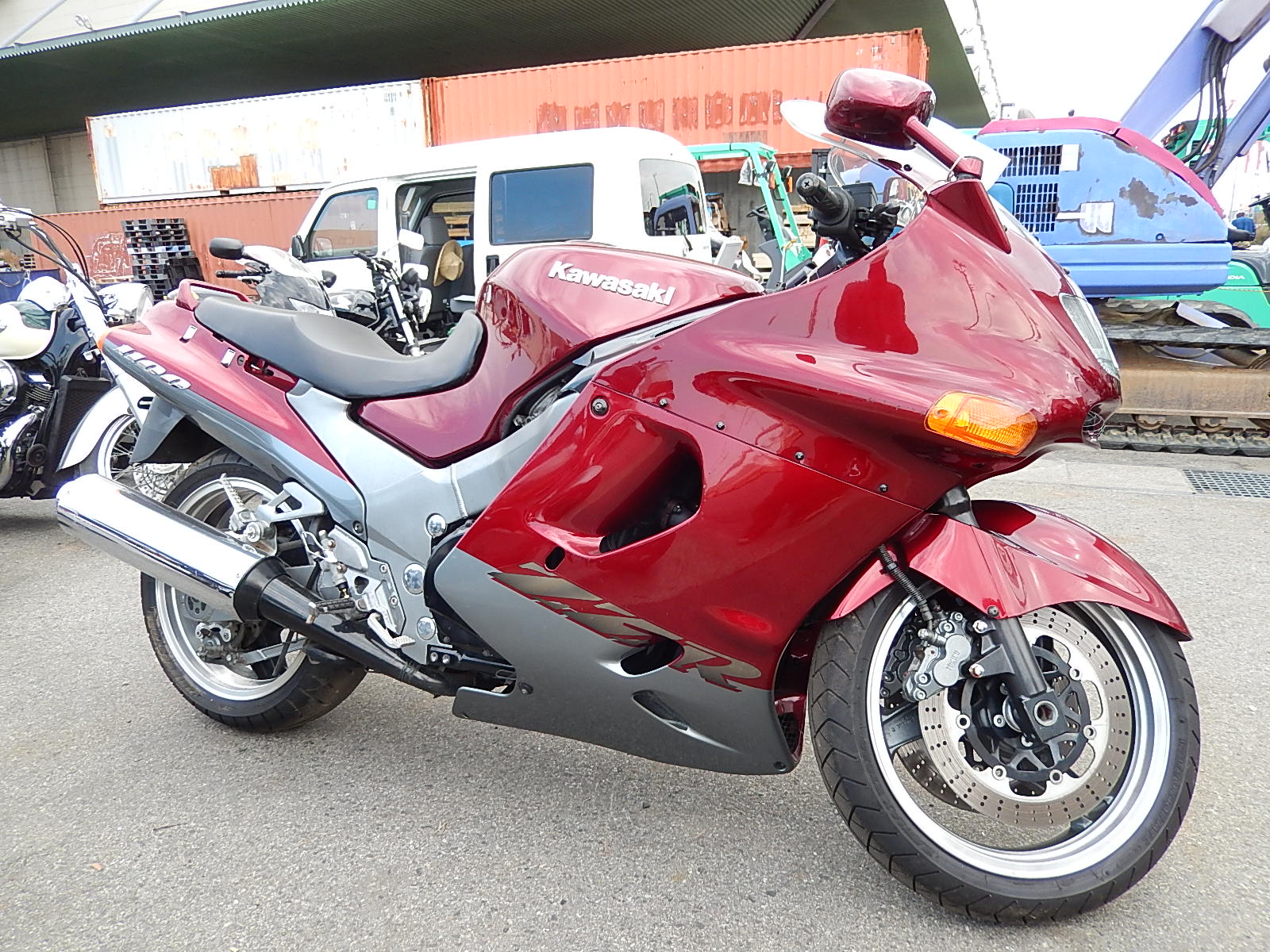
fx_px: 917
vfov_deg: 54.9
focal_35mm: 25
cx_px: 635
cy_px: 476
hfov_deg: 69.4
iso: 125
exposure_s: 1/160
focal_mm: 4.5
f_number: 3.4
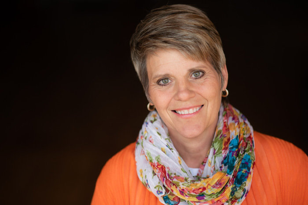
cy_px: 102
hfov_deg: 23.9
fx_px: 727
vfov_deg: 16.1
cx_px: 154
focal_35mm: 85
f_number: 1.8
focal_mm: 85
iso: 640
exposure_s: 1/2500
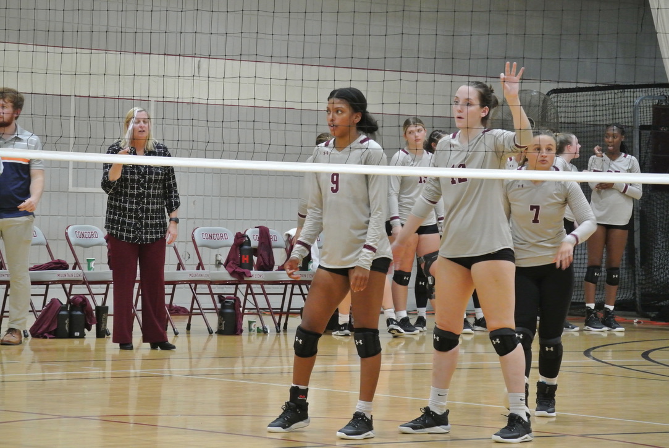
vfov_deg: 7.4
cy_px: 224
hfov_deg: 11.0
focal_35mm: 186
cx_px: 334
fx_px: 3461
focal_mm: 69
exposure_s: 1/60
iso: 1600
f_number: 4.8
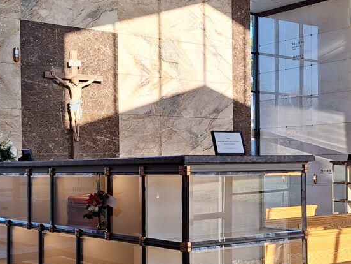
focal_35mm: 64
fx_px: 649
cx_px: 235
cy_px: 151
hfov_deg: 30.0
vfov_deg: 22.9
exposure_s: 1/217
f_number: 1.8
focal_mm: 5.54
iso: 40
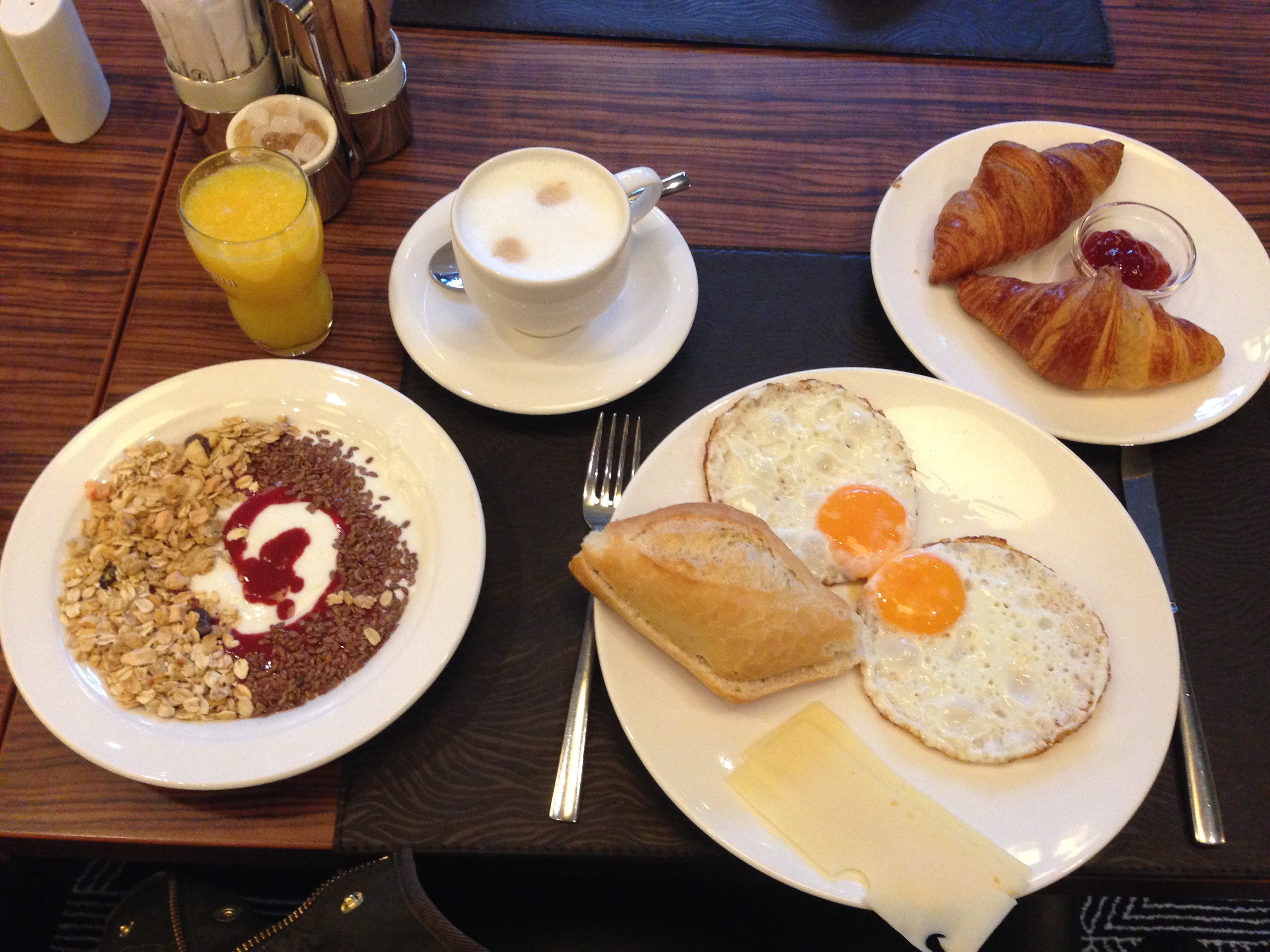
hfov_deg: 55.4
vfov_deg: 42.9
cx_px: 635
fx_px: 1211
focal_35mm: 33
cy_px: 476
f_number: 2.4
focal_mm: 4.12
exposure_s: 1/20
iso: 320
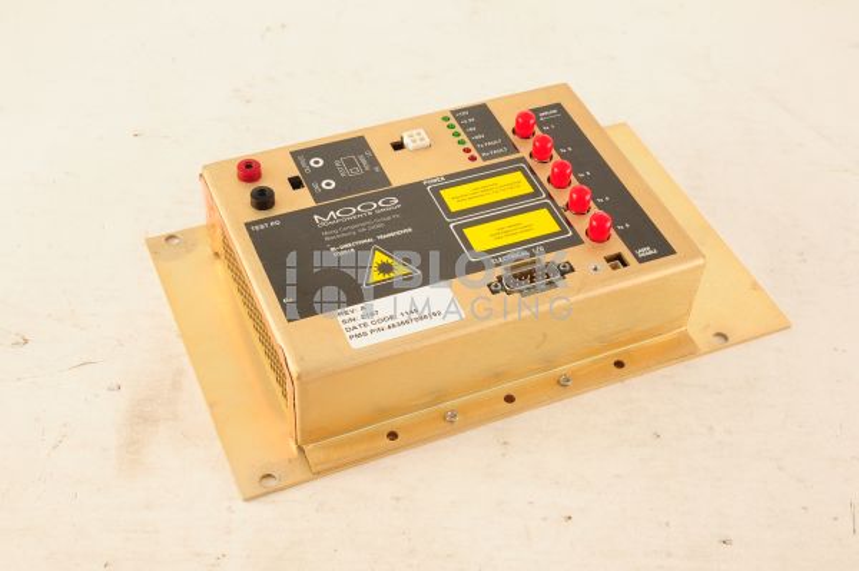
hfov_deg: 39.6
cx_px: 430
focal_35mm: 50
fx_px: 1192
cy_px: 286
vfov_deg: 26.9
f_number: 13
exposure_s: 1/125
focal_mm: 50
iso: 1600
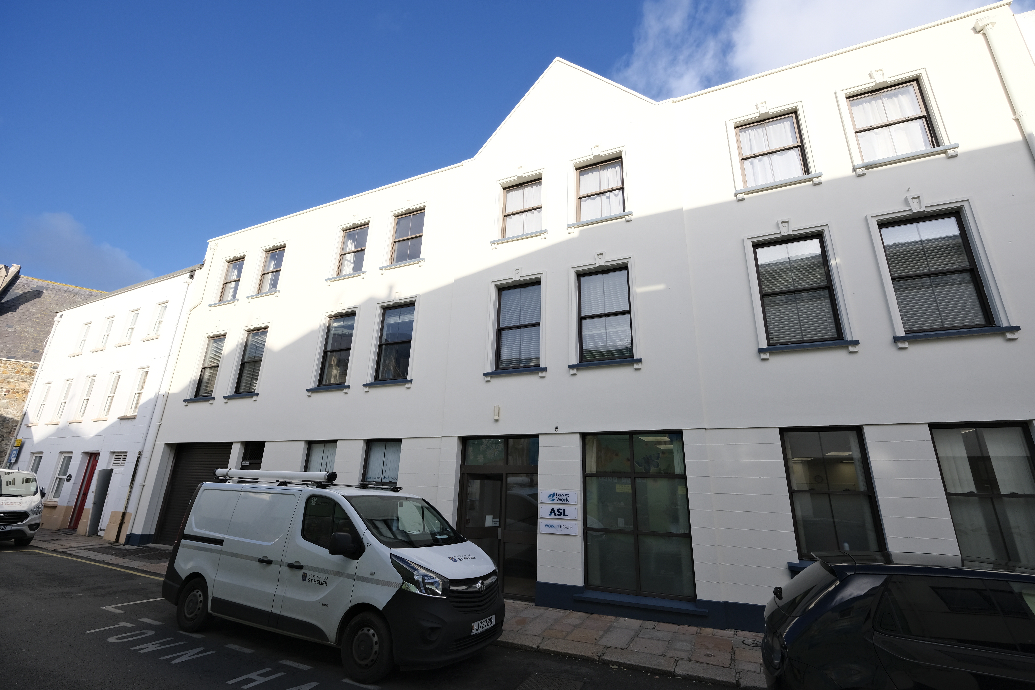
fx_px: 431
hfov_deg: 100.4
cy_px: 345
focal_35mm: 15
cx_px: 518
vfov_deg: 77.3
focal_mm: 10
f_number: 5.6
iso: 320
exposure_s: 1/480
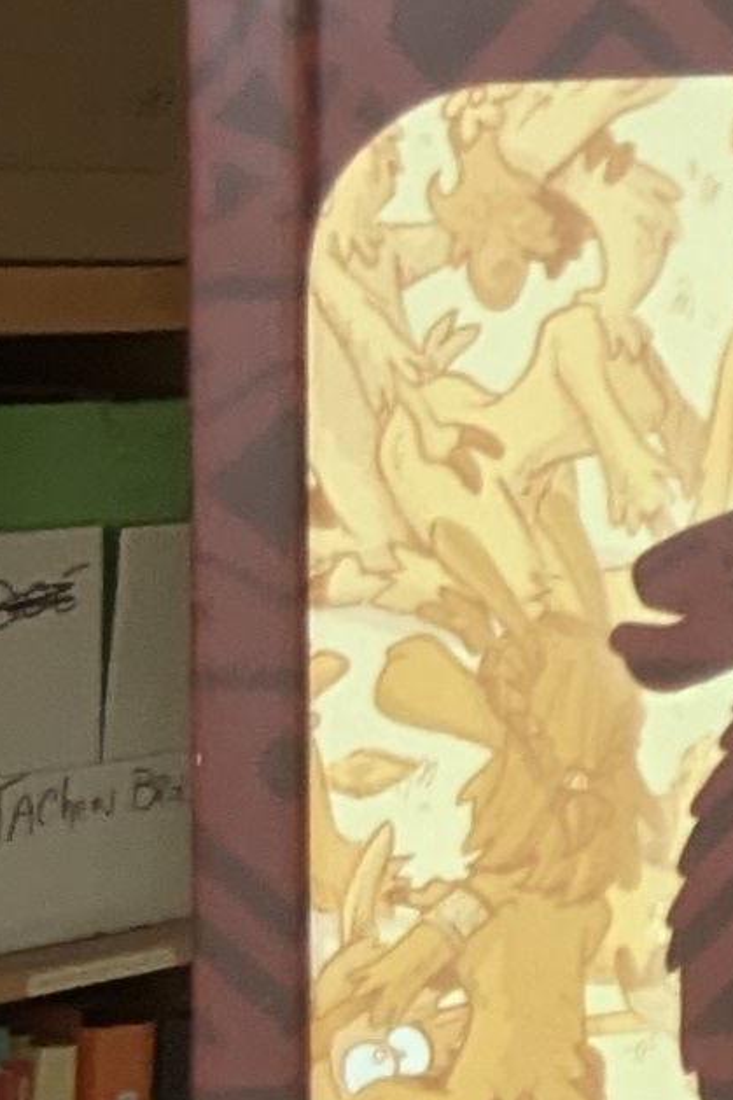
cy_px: 52
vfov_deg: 14.5
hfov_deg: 8.1
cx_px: 2327
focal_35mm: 140
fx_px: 4278
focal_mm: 2.74
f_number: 2.2
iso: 97
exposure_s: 1/100
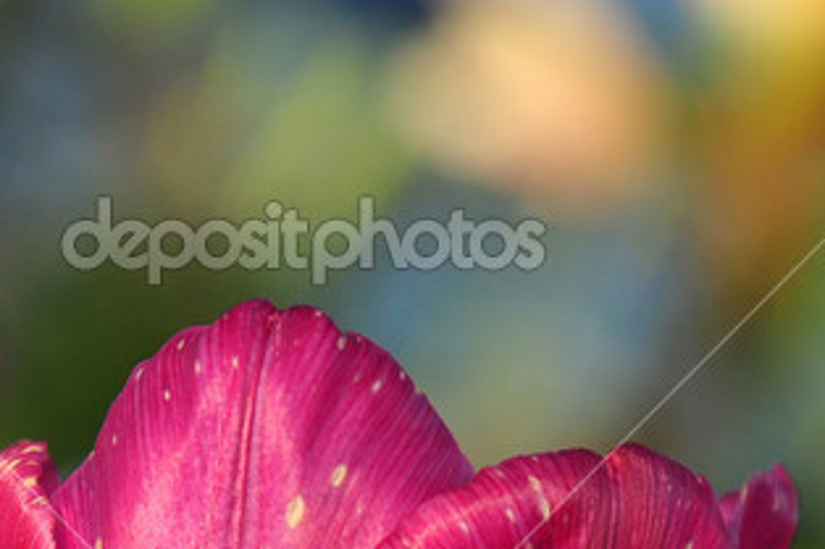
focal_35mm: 342
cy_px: 764
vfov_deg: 4.0
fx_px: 7833
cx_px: 302
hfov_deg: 6.0
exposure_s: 1/160
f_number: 4.5
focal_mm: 70
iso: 200
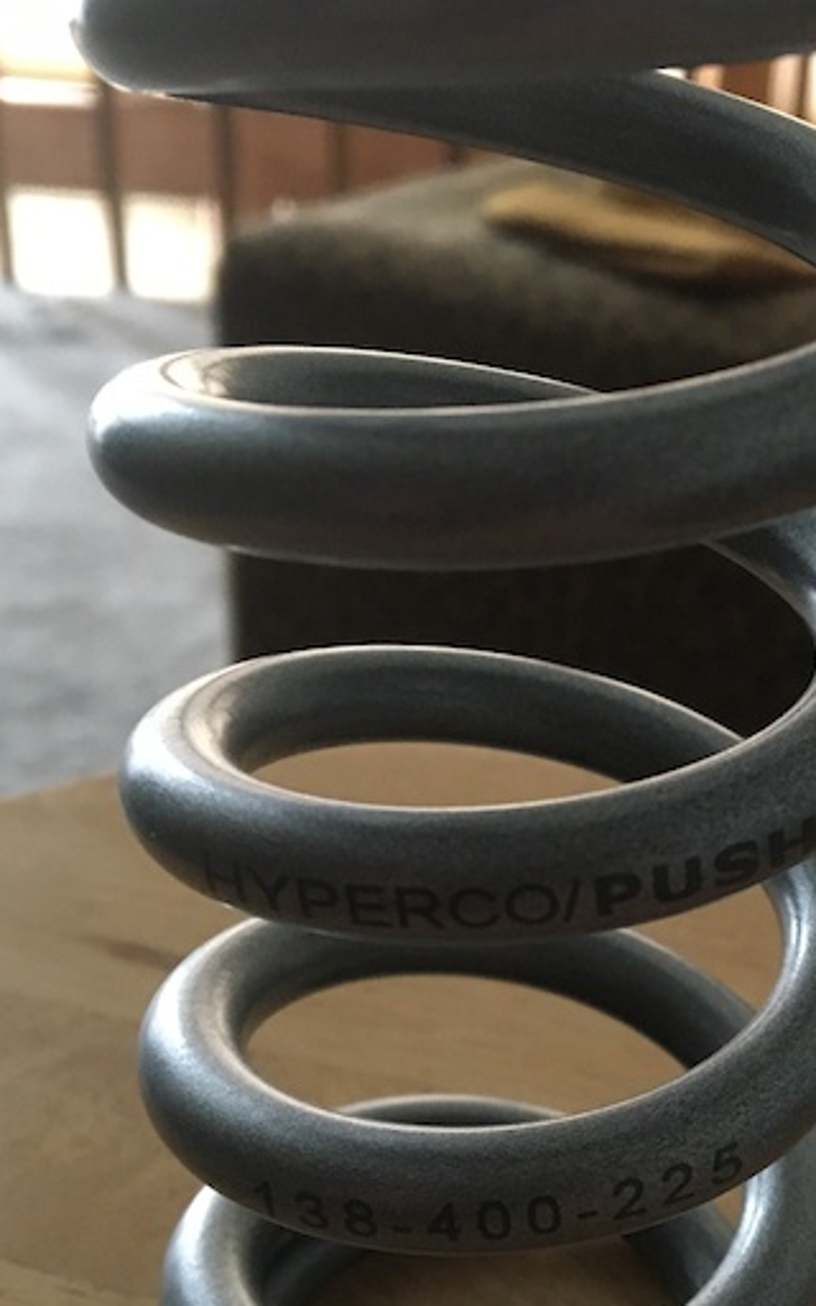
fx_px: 1708
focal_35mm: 48
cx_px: 658
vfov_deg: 41.6
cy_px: 811
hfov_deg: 26.4
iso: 200
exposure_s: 1/15
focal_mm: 4.15
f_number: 2.2
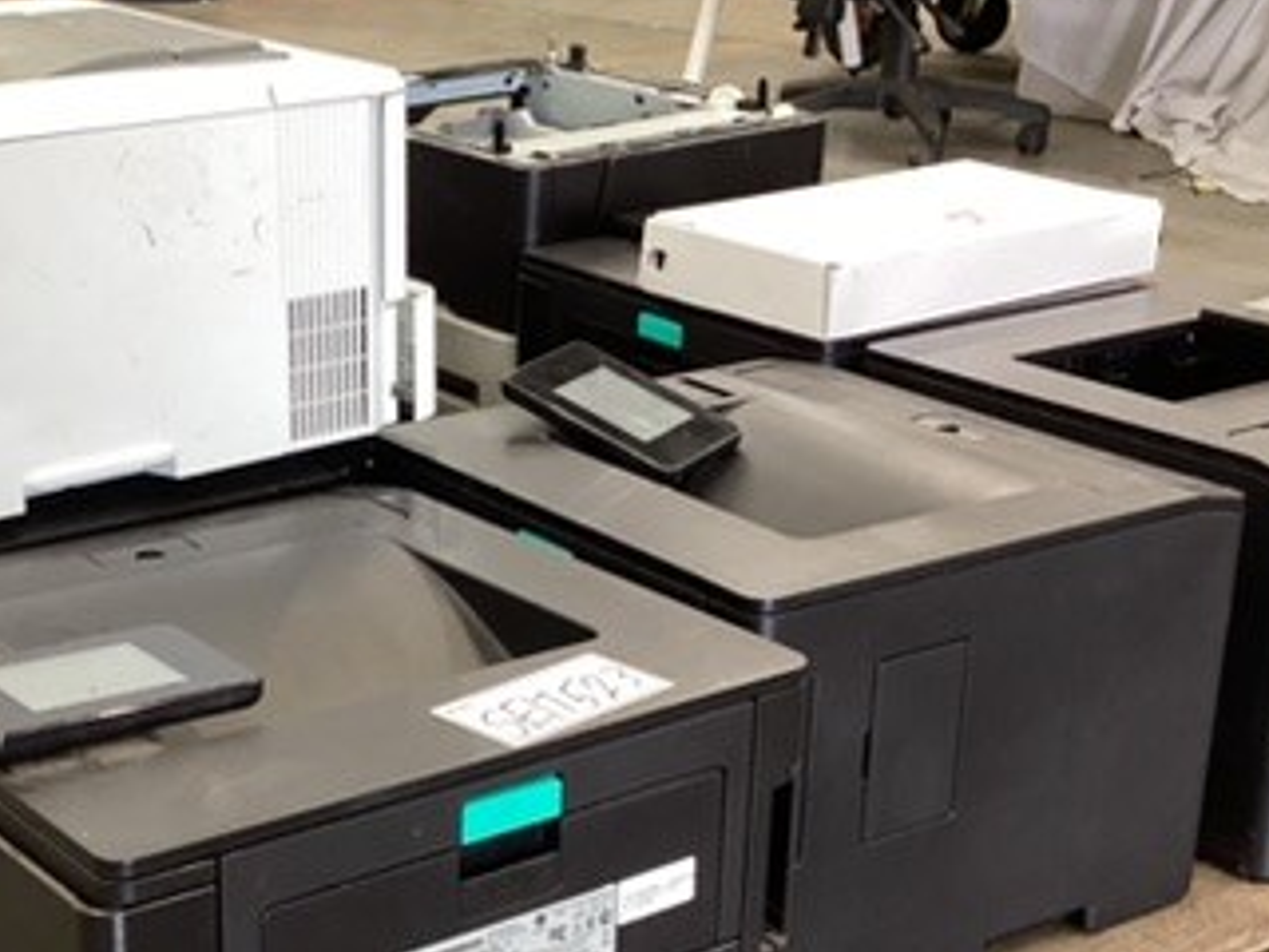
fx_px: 2273
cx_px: 436
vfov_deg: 23.5
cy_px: 643
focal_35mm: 62
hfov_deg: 31.0
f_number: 2.4
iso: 160
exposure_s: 1/50
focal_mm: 3.3
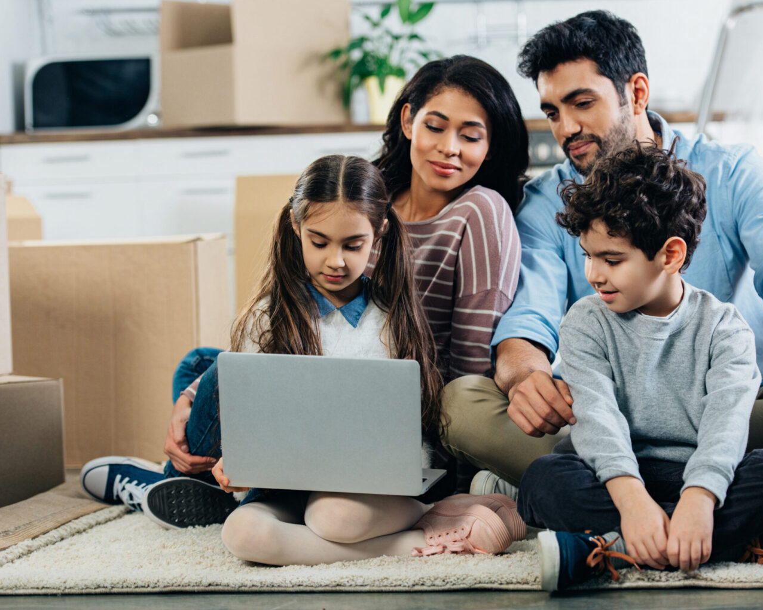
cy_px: 306
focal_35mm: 104
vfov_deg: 14.8
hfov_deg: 18.4
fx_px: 2348
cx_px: 440
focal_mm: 92
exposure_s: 1/200
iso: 250
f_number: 3.2
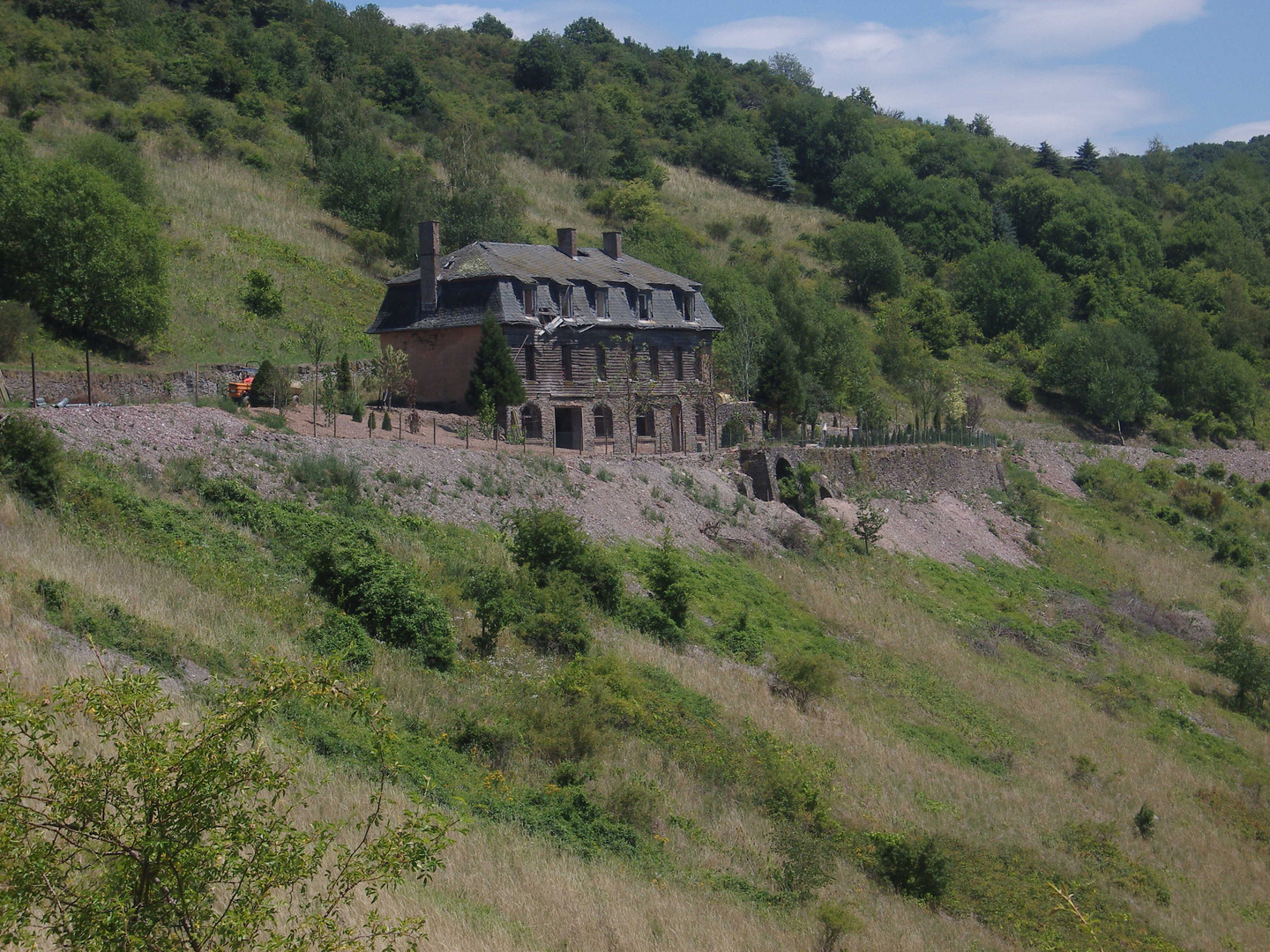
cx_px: 635
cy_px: 476
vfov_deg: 14.5
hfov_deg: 19.3
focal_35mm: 102
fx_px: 3742
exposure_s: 1/125
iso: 100
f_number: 12.9
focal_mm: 21.9
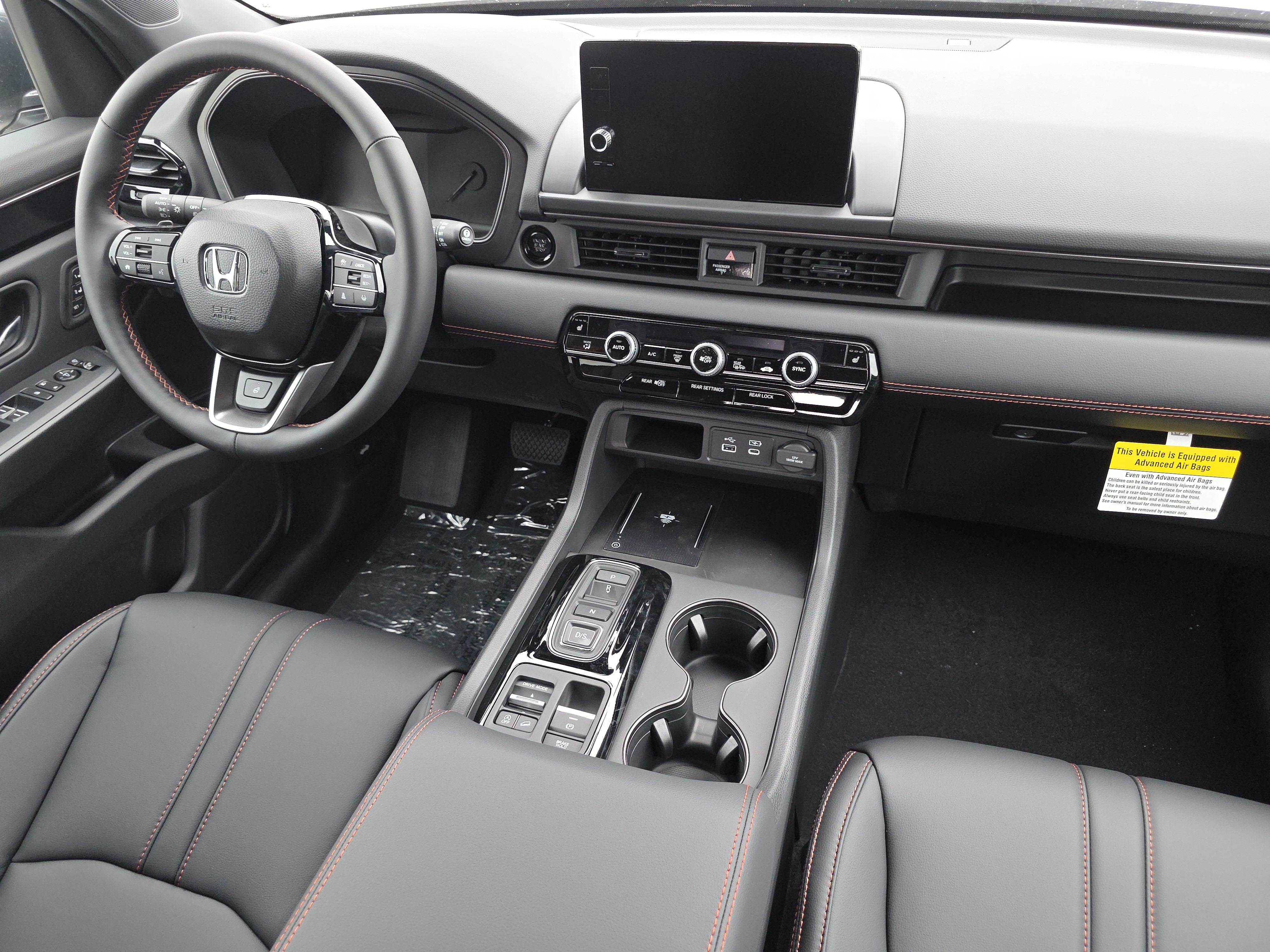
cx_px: 635
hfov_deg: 73.9
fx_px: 844
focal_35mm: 23
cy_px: 476
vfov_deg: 58.9
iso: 200
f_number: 1.7
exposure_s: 1/120
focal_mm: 6.3
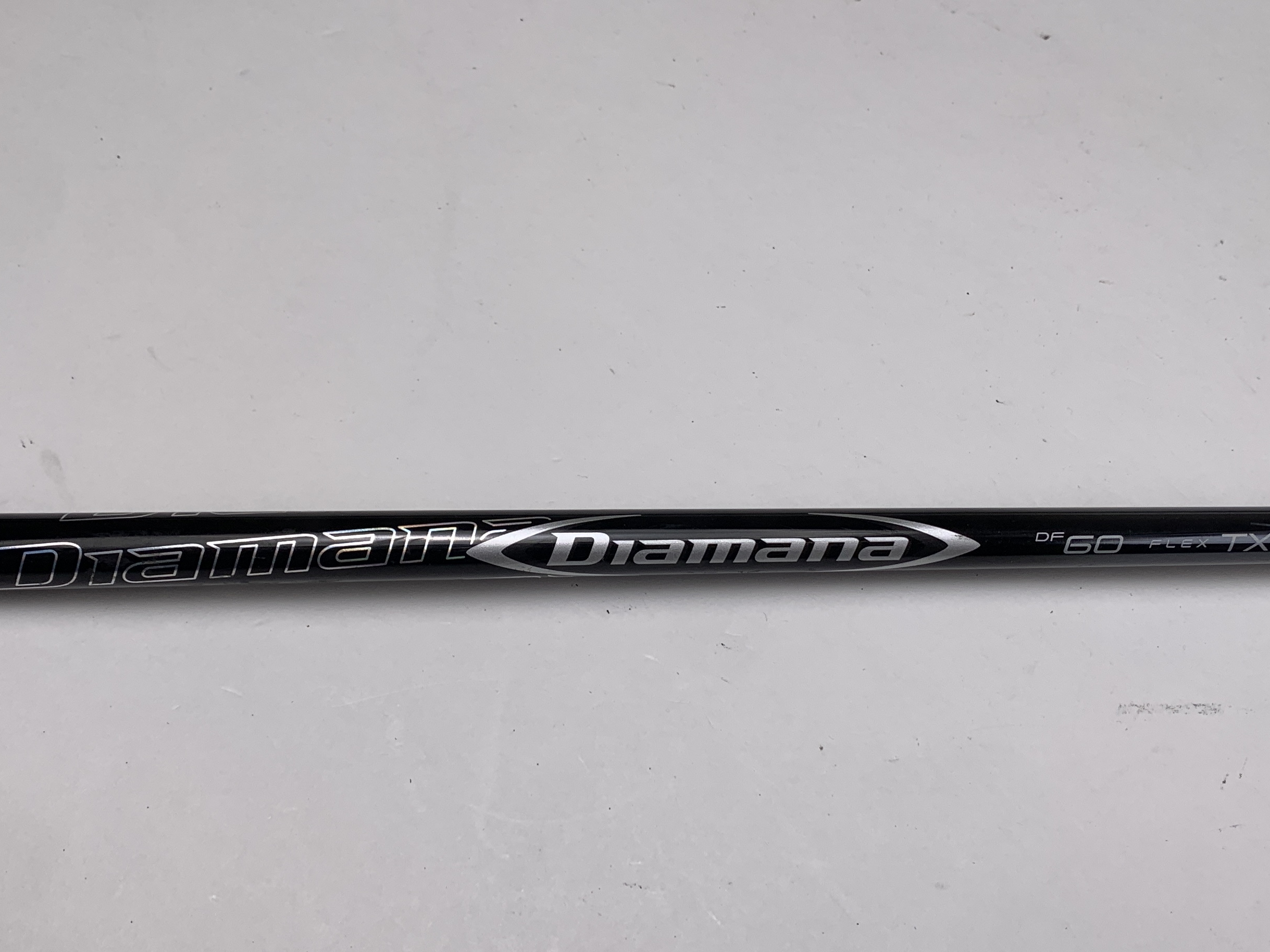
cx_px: 627
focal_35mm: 43
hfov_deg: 43.9
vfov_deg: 33.6
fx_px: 1577
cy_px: 487
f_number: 1.8
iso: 25
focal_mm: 4.25
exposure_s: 1/936
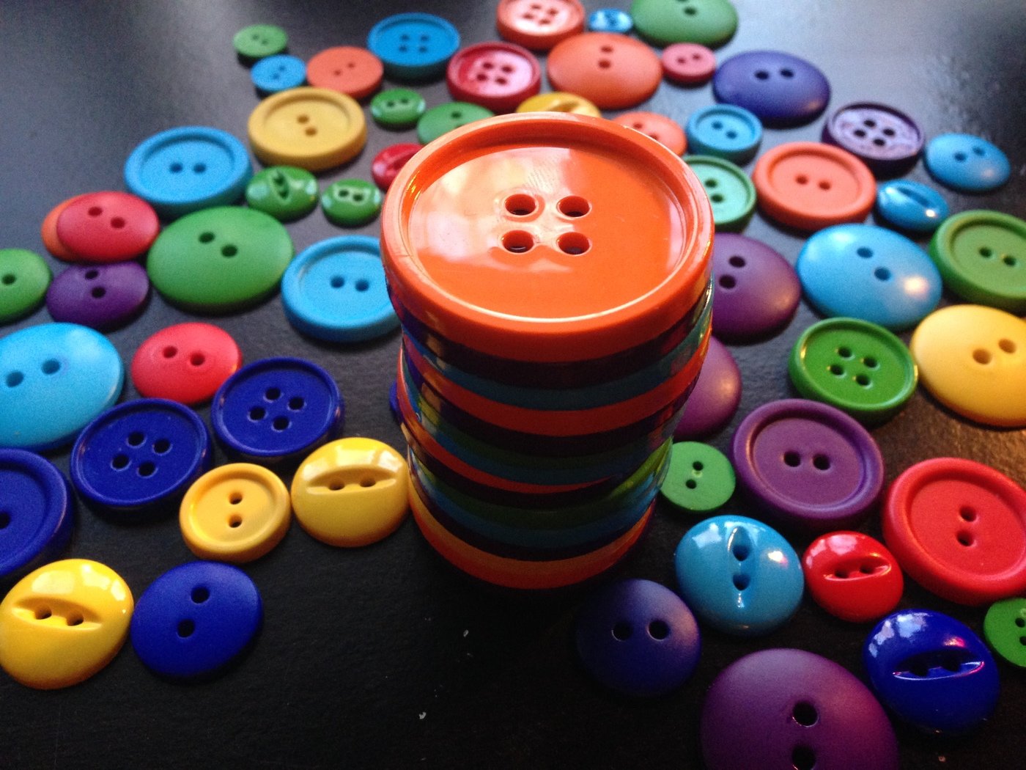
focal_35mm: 33
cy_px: 385
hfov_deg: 55.4
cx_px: 513
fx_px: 978
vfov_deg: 42.9
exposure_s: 1/20
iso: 320
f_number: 2.4
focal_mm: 4.12
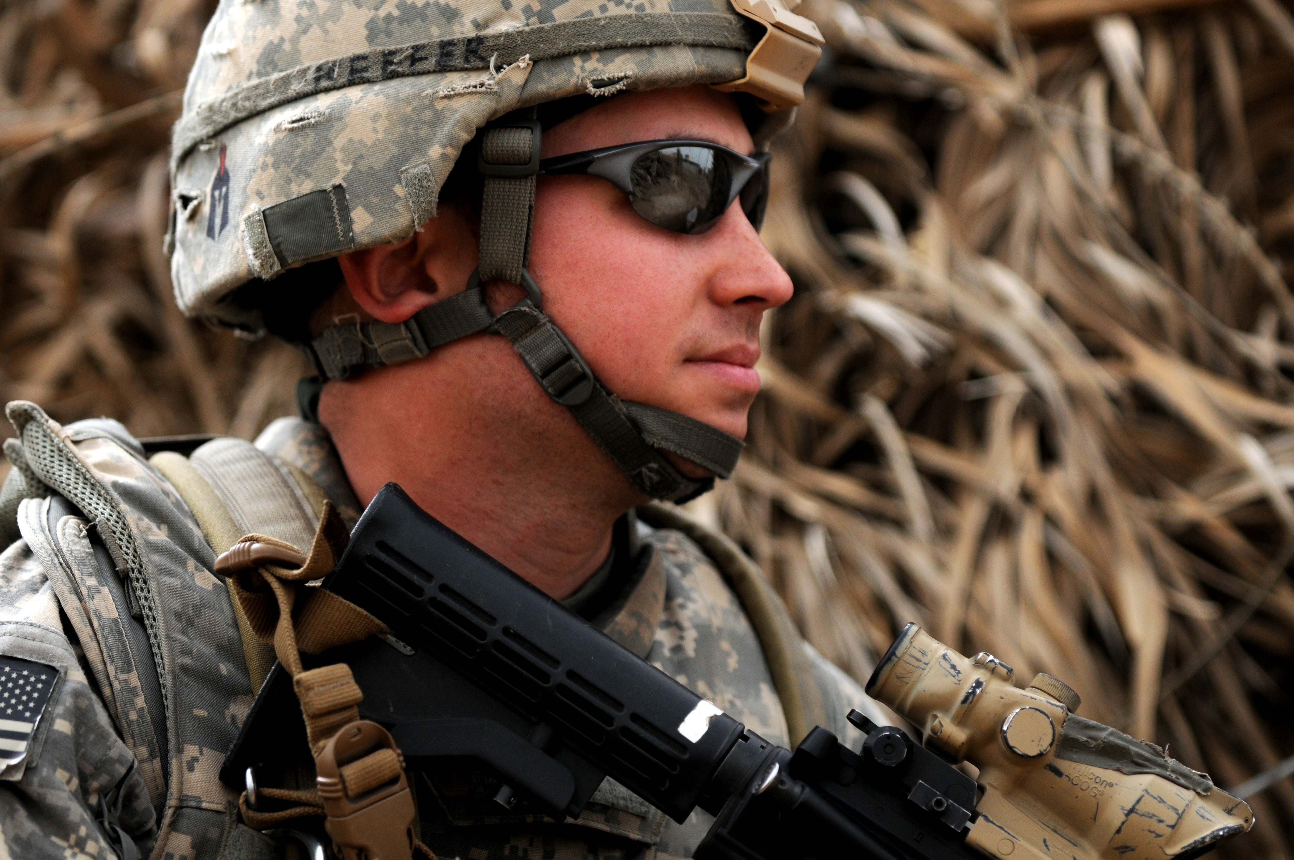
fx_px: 3770
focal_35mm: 105
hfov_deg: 19.5
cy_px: 430
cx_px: 647
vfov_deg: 13.0
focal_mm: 70
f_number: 2.8
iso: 320
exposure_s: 1/5000
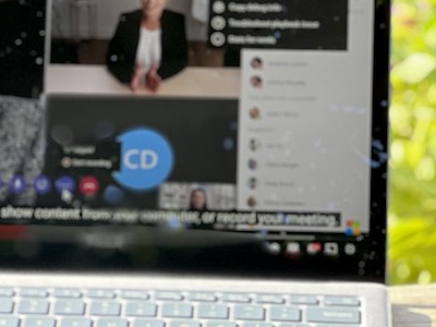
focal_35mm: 197
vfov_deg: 7.5
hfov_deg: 10.0
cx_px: 31
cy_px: 293
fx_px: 2481
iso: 125
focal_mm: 9
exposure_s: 1/121
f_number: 2.8
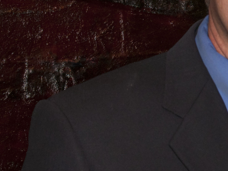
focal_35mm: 213
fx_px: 1403
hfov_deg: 9.2
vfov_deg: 7.0
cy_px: 34
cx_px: 269
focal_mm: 44
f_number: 8
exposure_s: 1/100
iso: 200
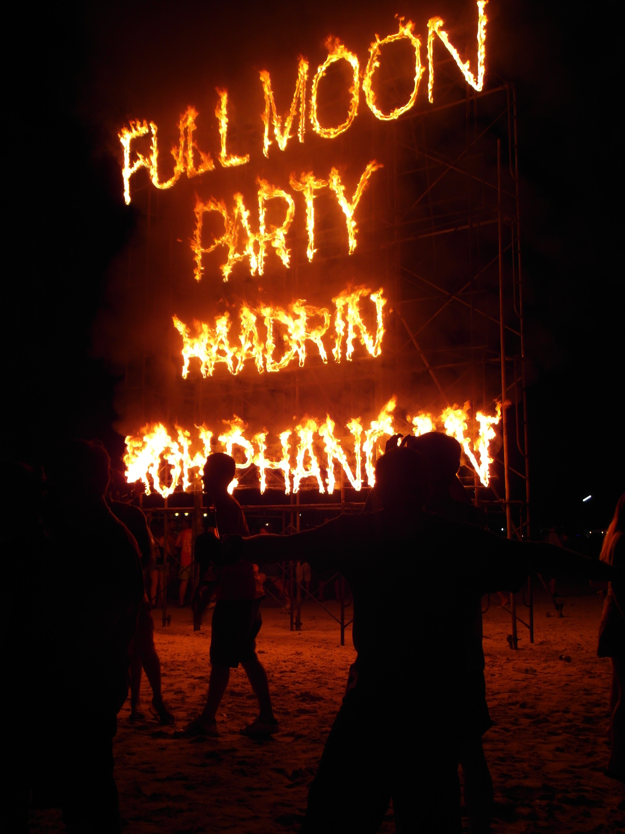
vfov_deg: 44.8
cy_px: 417
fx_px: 1011
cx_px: 312
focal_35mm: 42
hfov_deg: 34.3
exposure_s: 1/45
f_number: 3.2
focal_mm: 7.5
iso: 100
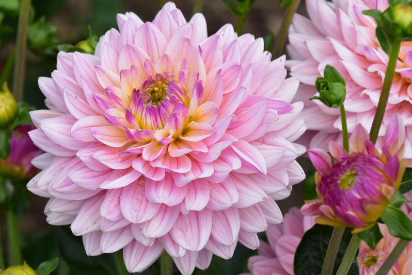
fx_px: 2525
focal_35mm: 221
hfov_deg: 9.3
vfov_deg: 6.2
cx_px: 210
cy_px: 117
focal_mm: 125
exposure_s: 1/200
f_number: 10
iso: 400
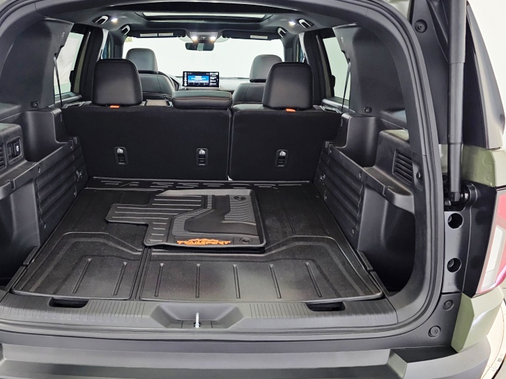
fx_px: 453
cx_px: 200
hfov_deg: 57.9
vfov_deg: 45.4
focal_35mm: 31
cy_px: 204
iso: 1250
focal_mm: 6.3
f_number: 1.7
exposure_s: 1/24
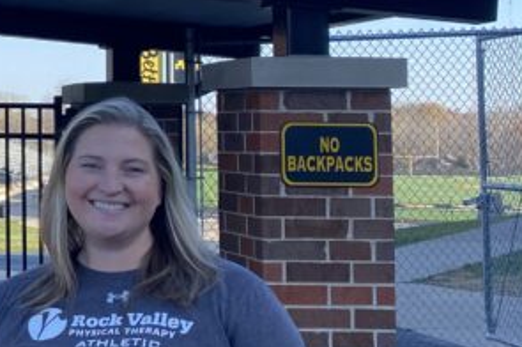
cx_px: -225
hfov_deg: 19.4
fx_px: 1361
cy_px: 57
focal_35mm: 94
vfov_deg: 14.4
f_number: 1.8
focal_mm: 4.25
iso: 32
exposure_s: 1/1135
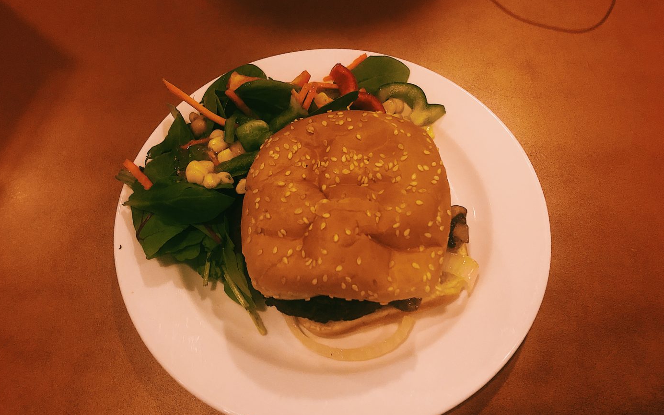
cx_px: 331
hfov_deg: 62.9
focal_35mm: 30
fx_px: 543
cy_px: 219
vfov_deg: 41.8
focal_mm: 3.99
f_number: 1.8
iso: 100
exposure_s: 1/12
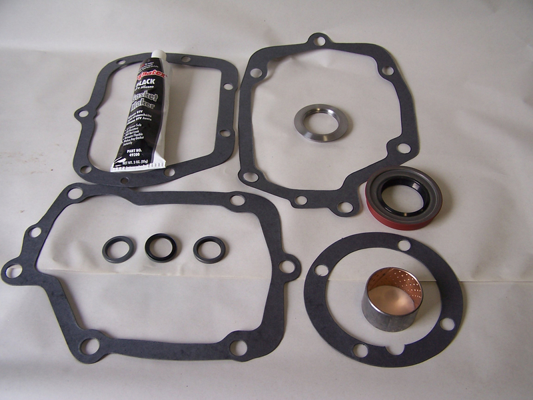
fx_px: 585
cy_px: 200
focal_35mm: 38
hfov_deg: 49.0
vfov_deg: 37.7
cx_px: 266
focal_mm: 6.3
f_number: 2.8
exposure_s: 1/90
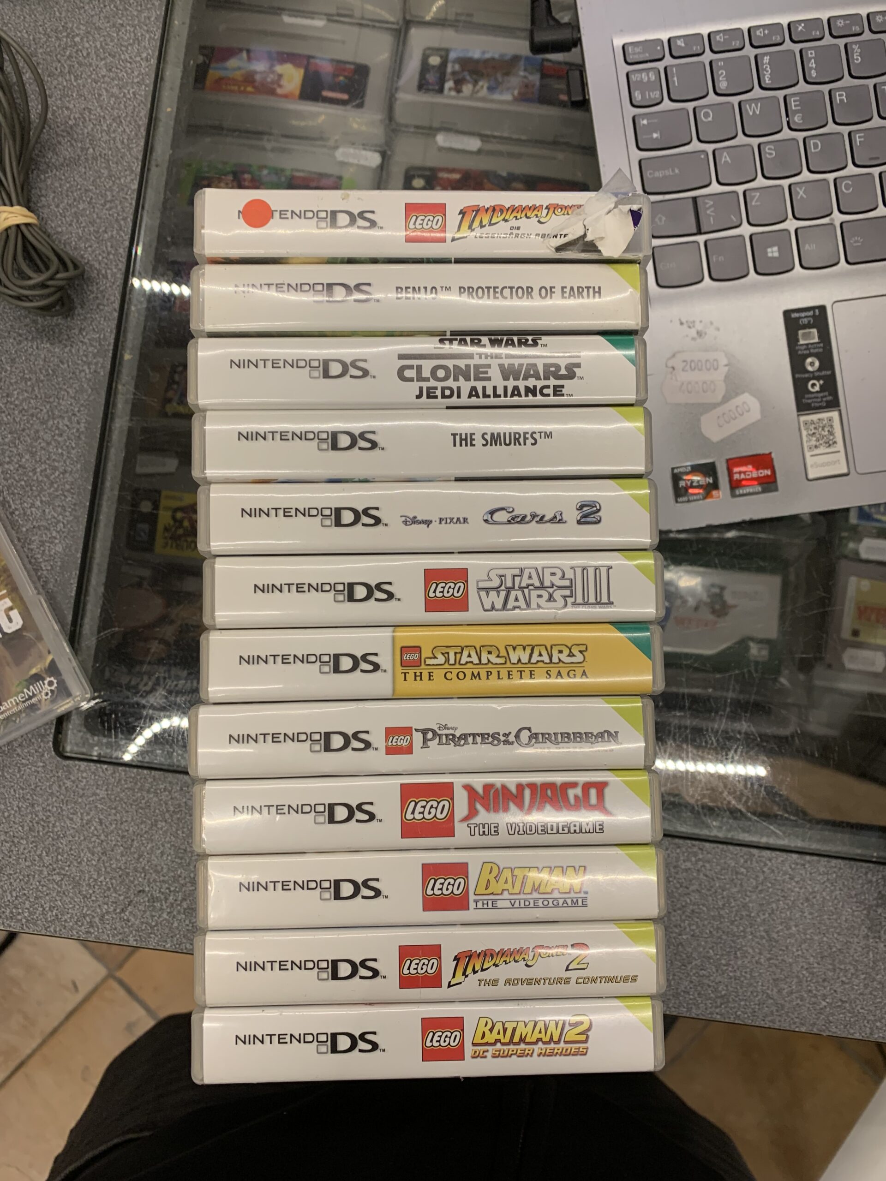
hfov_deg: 53.1
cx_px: 443
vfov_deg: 67.3
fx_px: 887
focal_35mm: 26
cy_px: 590
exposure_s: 1/50
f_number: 1.8
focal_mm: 4.25
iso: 64
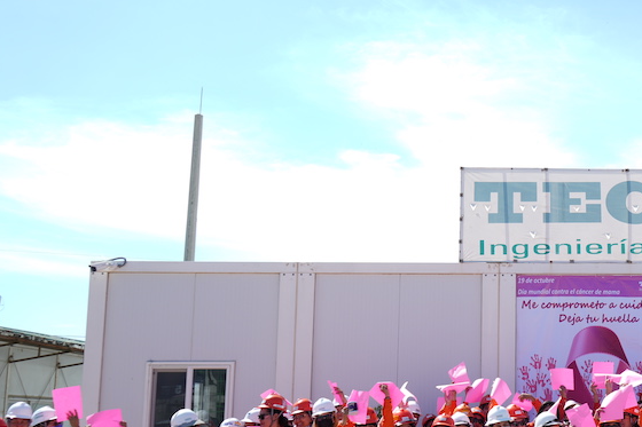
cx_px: 637
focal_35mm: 60
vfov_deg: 22.6
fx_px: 1070
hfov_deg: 31.0
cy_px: 255
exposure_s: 1/250
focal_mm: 28
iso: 64
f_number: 5.6
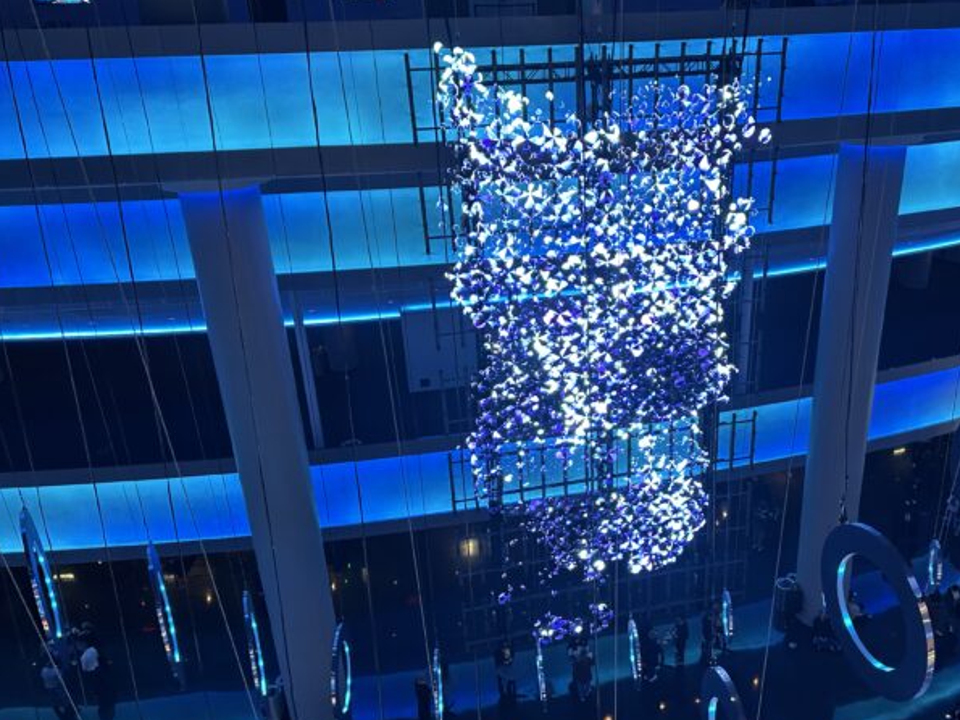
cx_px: 603
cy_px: 355
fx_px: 860
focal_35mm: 31
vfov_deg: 45.4
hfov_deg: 57.6
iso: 200
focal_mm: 6.86
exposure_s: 1/50
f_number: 1.78
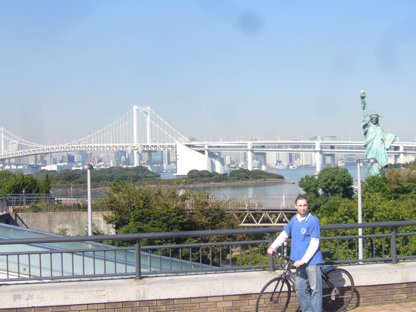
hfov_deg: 38.2
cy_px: 156
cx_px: 208
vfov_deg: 29.1
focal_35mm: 50
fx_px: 601
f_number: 6.7
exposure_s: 1/250
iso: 80
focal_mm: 8.3
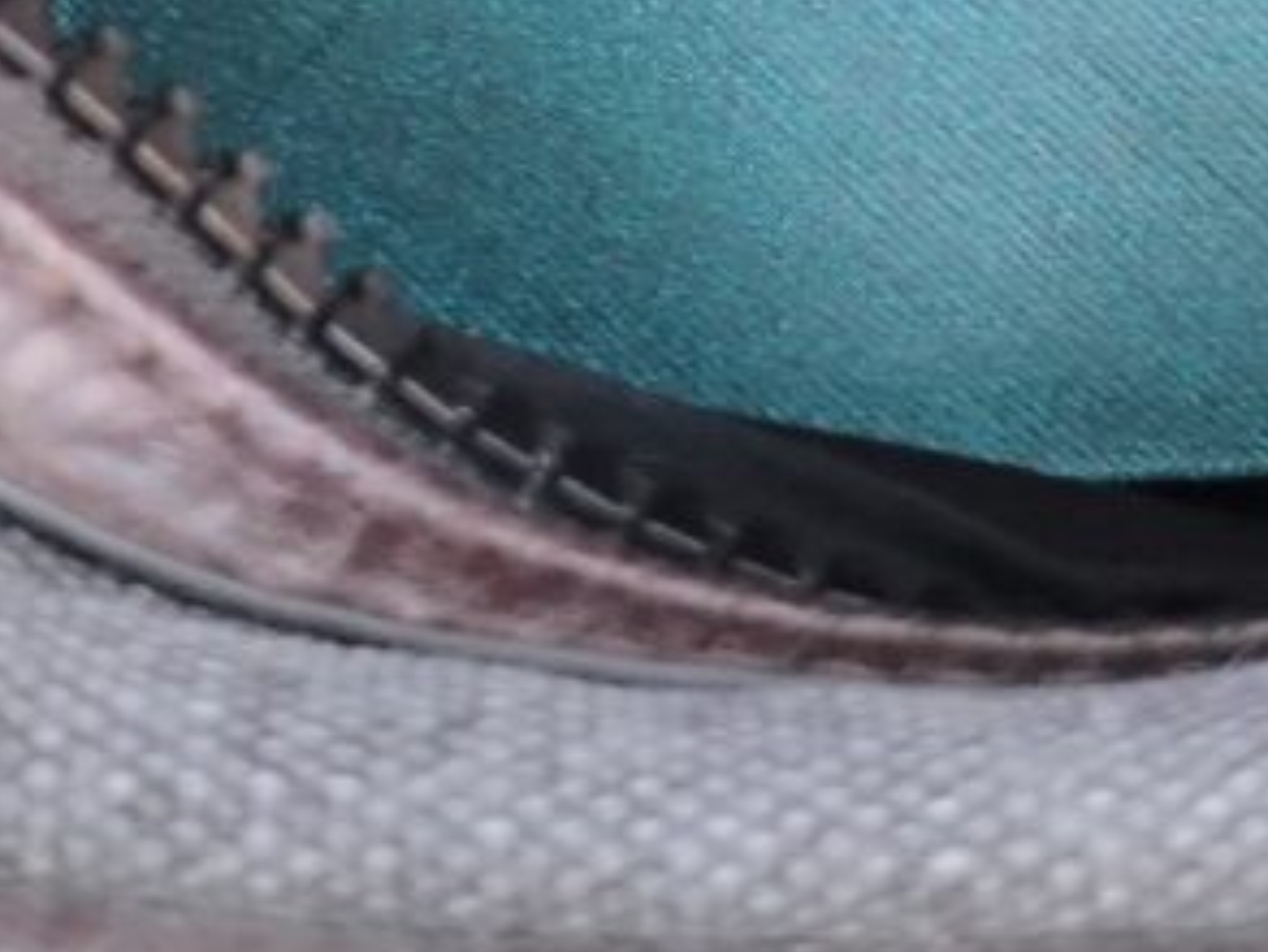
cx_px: 692
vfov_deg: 9.6
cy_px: -759
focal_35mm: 147
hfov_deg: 13.4
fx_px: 5387
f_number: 1.8
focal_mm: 4.26
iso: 288
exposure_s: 1/50
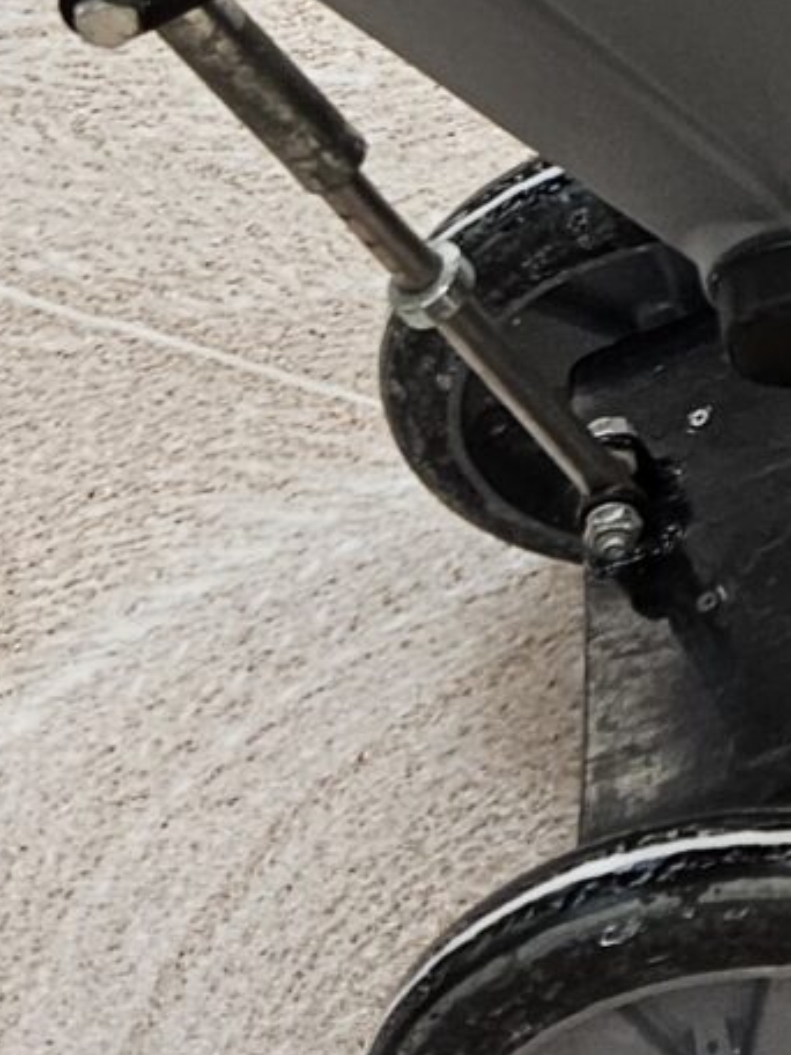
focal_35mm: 129
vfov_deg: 13.7
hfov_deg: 11.1
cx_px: 1186
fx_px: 3930
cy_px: -840
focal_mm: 5.4
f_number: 1.8
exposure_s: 1/359
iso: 160
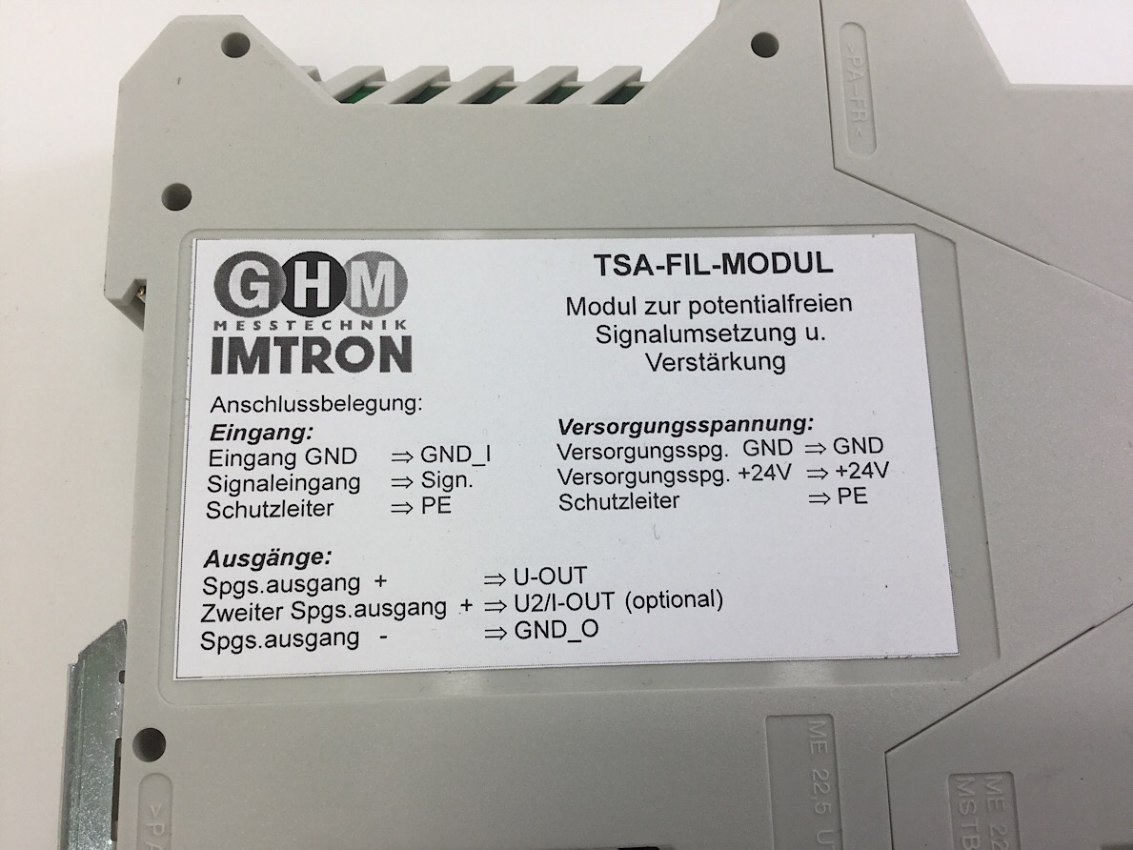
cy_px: 425
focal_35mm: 31
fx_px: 1015
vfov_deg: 45.4
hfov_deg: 58.3
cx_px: 566
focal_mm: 3.3
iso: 32
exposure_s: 1/100
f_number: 2.4
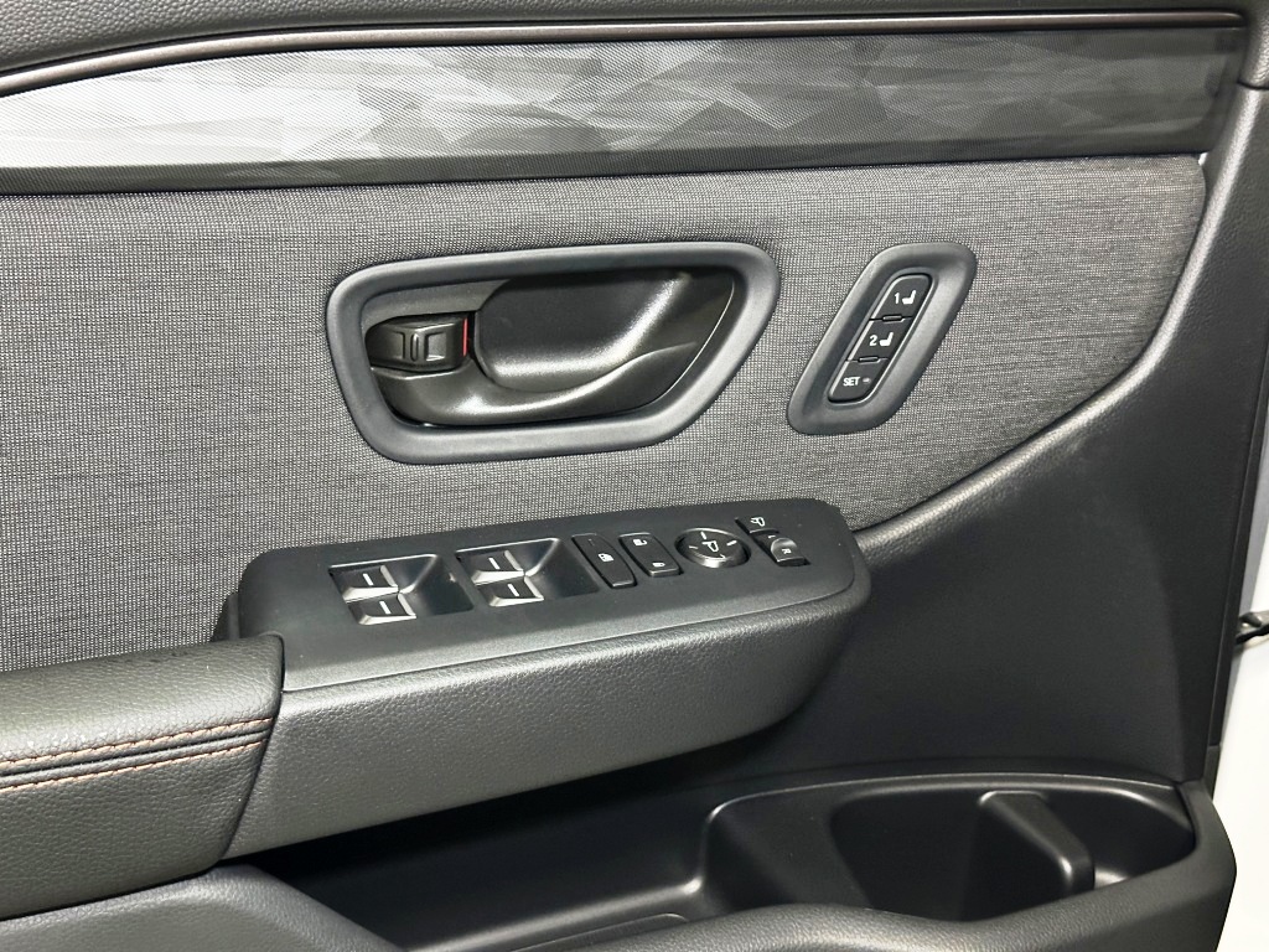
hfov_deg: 39.7
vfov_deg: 30.3
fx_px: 1760
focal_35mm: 48
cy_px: 476
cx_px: 634
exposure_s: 1/30
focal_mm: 6.86
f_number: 1.78
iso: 640
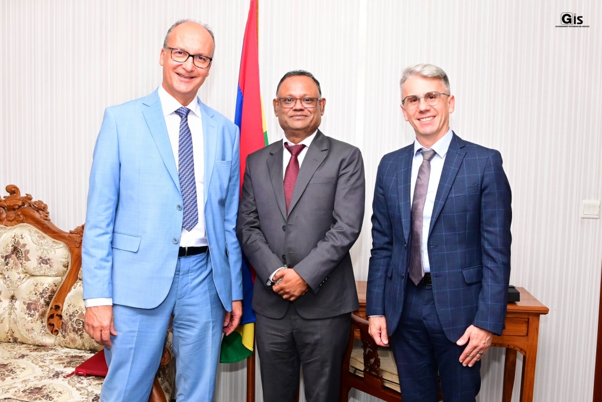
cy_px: 201
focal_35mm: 24
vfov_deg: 53.1
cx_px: 301
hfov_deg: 73.7
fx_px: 401
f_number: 9
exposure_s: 1/200
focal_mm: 24
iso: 3200
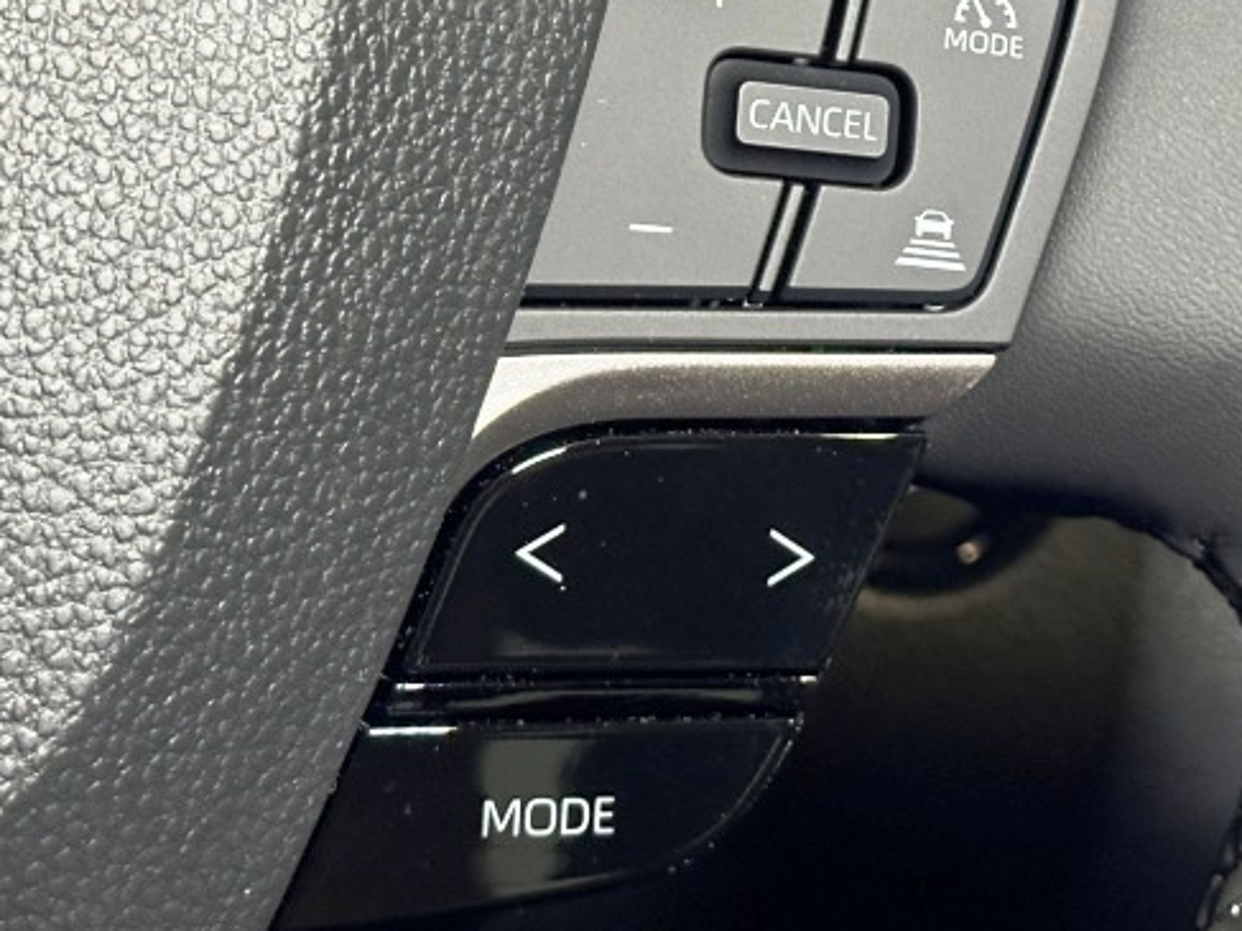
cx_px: 928
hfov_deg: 19.3
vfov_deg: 14.4
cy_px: 33
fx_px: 3623
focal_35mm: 101
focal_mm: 6.86
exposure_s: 1/40
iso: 400
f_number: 1.78
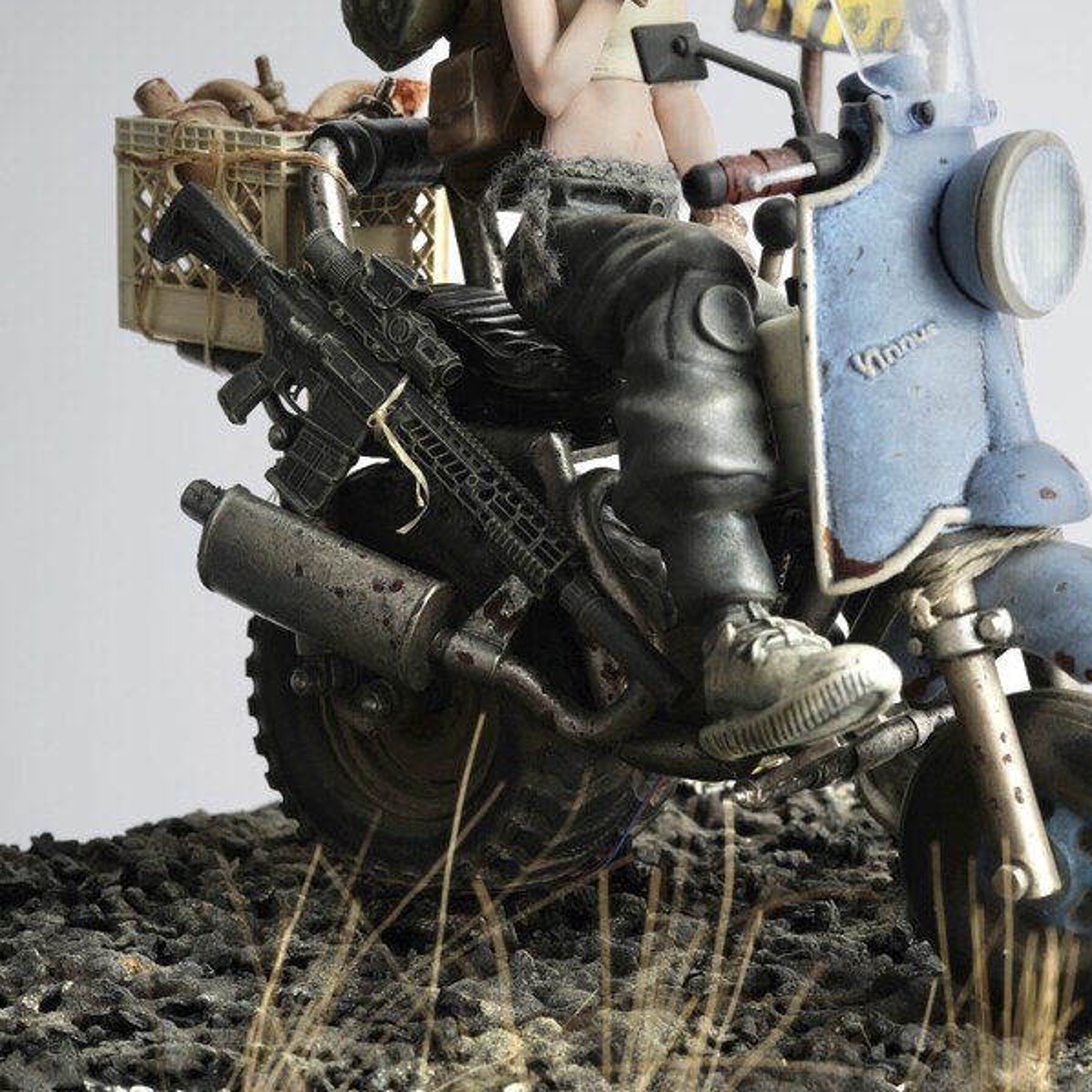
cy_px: 545
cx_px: 588
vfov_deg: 26.9
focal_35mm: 64
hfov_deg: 26.9
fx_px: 2284
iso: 100
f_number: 16
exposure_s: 1/125
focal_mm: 50
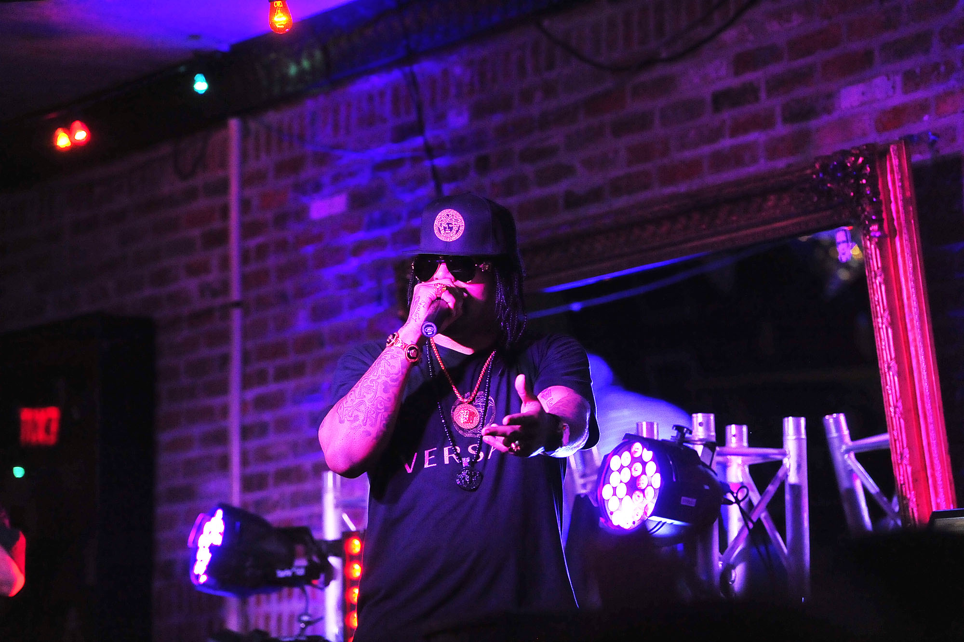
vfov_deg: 8.6
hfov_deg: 12.8
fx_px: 4283
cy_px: 321
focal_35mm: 160
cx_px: 482
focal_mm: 160
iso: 5000
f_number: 4
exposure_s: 1/320
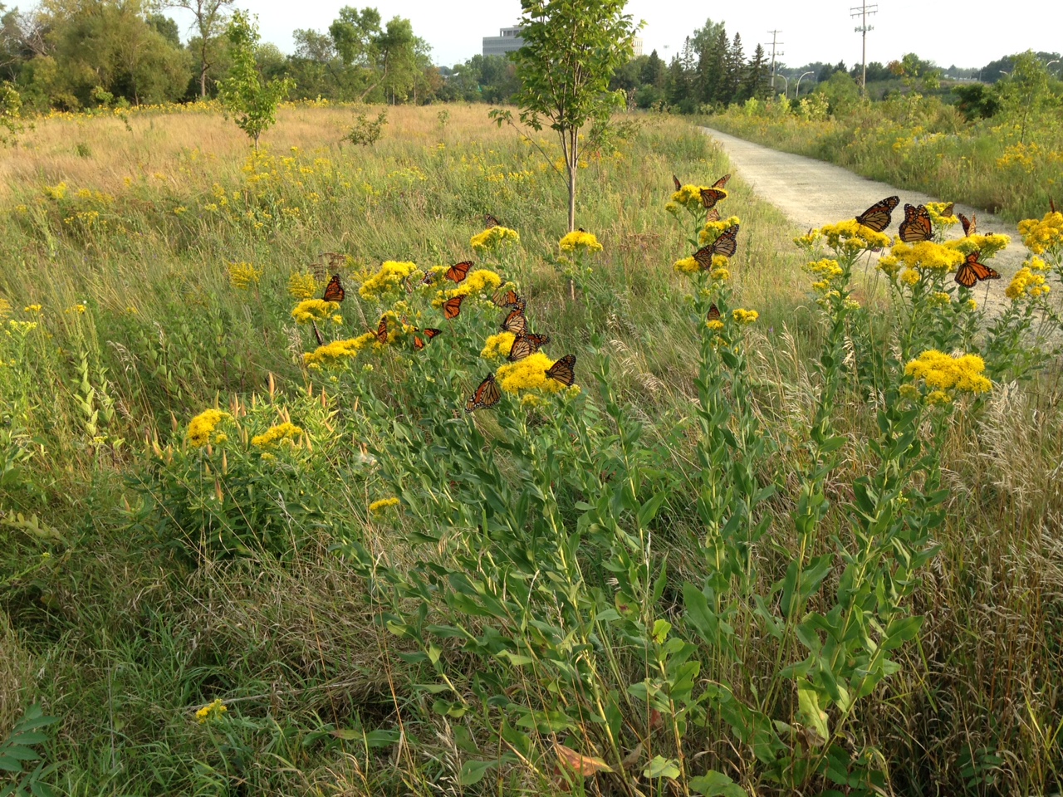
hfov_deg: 55.4
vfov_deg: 42.9
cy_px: 398
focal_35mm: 33
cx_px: 532
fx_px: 1013
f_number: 2.4
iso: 50
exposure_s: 1/328
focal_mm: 4.12
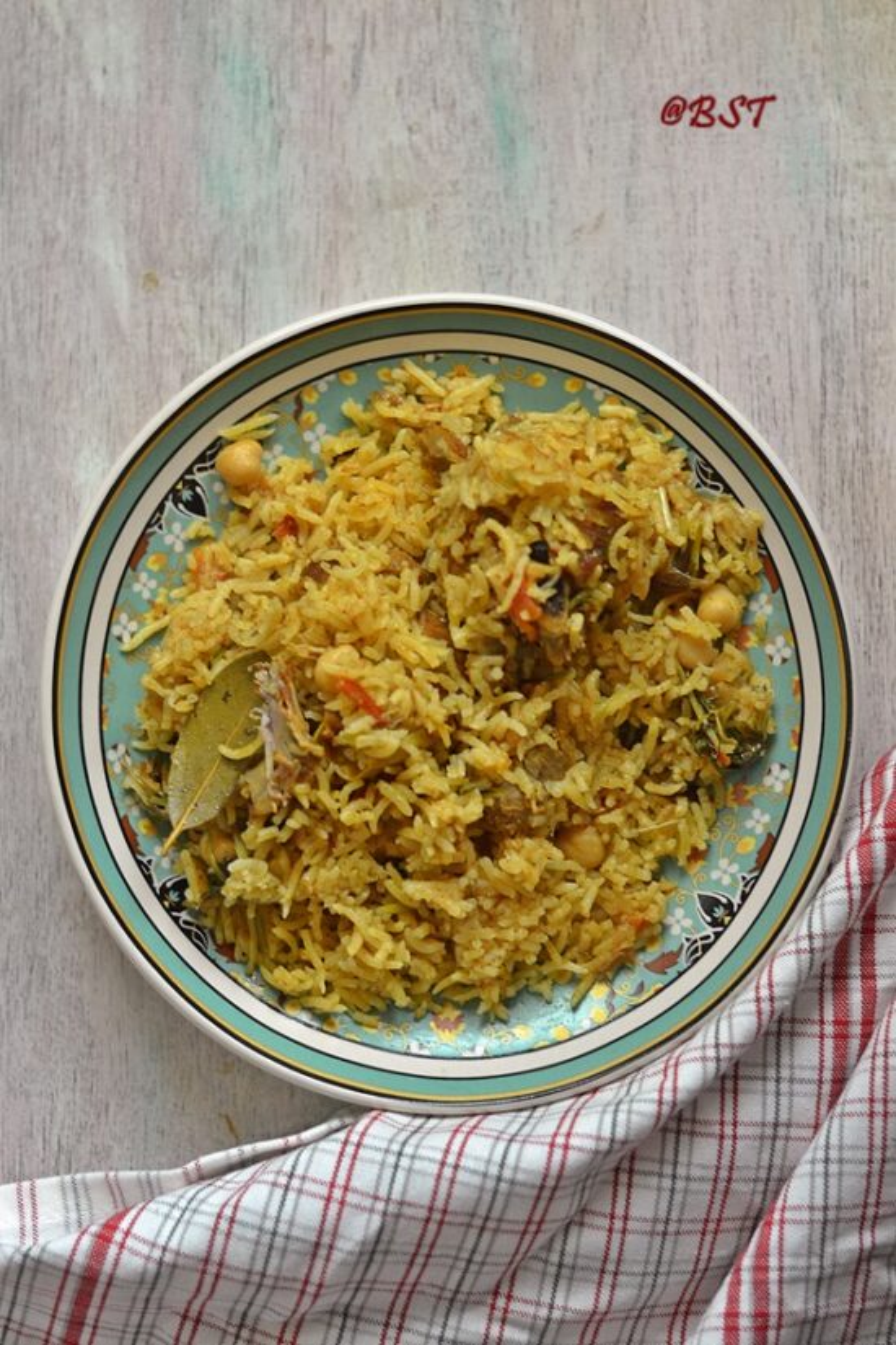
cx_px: 448
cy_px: 672
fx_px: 2800
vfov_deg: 27.0
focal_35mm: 75
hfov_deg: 18.2
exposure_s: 1/60
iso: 400
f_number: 2.5
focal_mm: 50
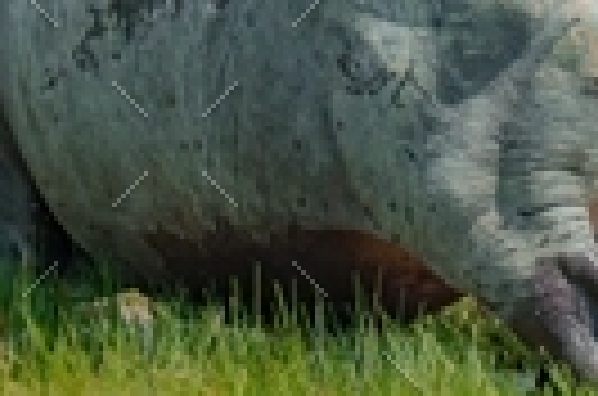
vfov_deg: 0.9
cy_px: -322
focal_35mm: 1544
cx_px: 153
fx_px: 25586
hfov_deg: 1.3
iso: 640
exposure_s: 1/1000
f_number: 9
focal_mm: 231
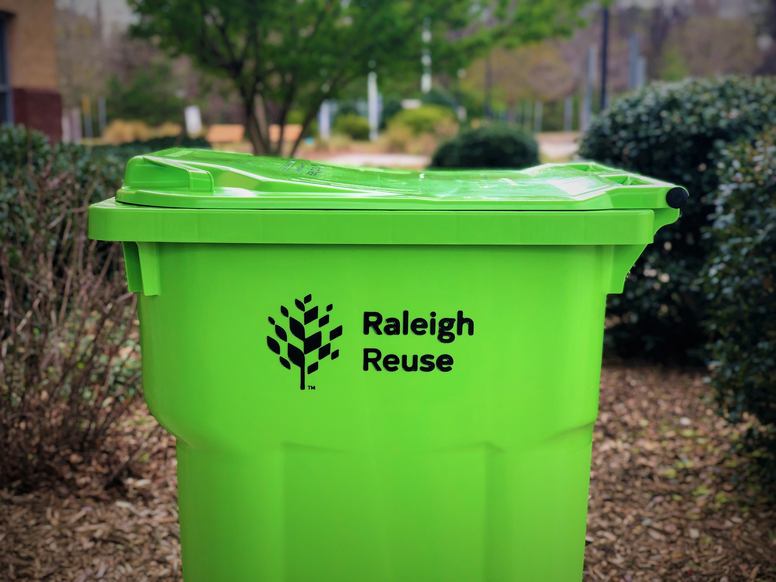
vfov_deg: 28.0
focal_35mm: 52
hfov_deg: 36.8
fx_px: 1166
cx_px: 388
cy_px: 291
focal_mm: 6
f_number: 2.4
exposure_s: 1/125
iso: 16
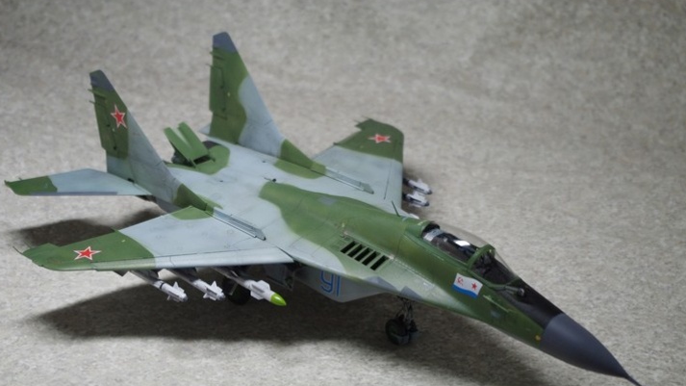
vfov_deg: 13.9
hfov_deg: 24.5
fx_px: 1582
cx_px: 340
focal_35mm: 87
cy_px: 210
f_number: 5.6
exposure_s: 1/100
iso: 800
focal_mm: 55
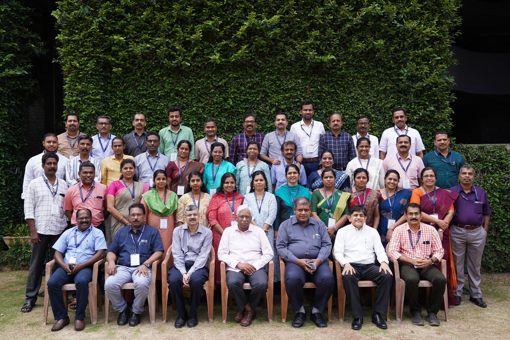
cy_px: 170
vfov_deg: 41.1
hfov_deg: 58.7
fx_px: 453
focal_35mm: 32
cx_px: 255
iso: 200
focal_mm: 32
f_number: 6.3
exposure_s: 1/160
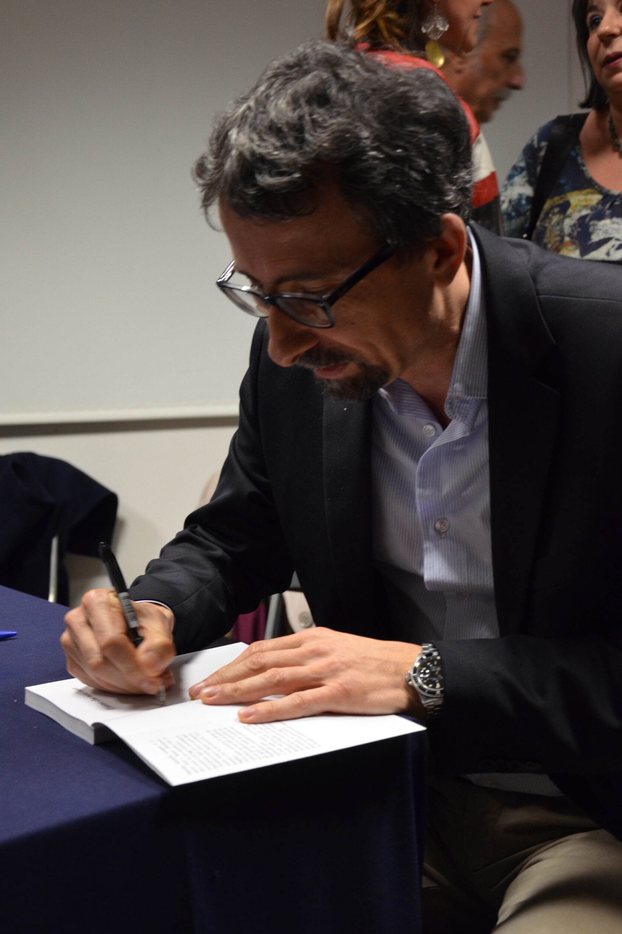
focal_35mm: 46
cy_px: 466
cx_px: 310
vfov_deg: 42.7
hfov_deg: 29.2
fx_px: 1192
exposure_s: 1/30
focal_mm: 30
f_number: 4.2
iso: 1250
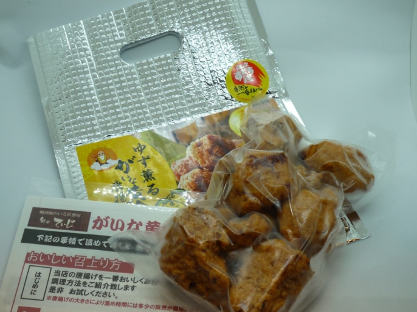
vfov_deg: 29.7
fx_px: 590
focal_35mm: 49
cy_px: 159
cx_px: 203
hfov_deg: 38.9
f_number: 4.1
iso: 100
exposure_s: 1/40
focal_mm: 7.3
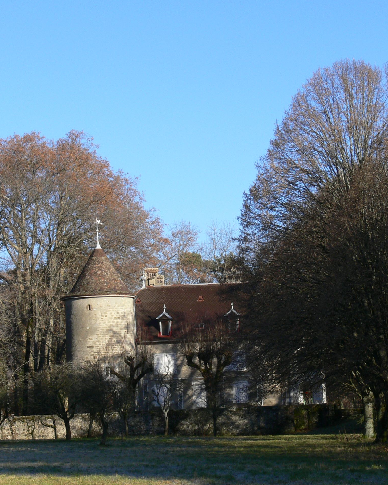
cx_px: 184
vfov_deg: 17.3
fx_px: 1593
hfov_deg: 13.9
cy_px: 242
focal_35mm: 111
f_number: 5.6
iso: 80
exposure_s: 1/200
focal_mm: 14.3
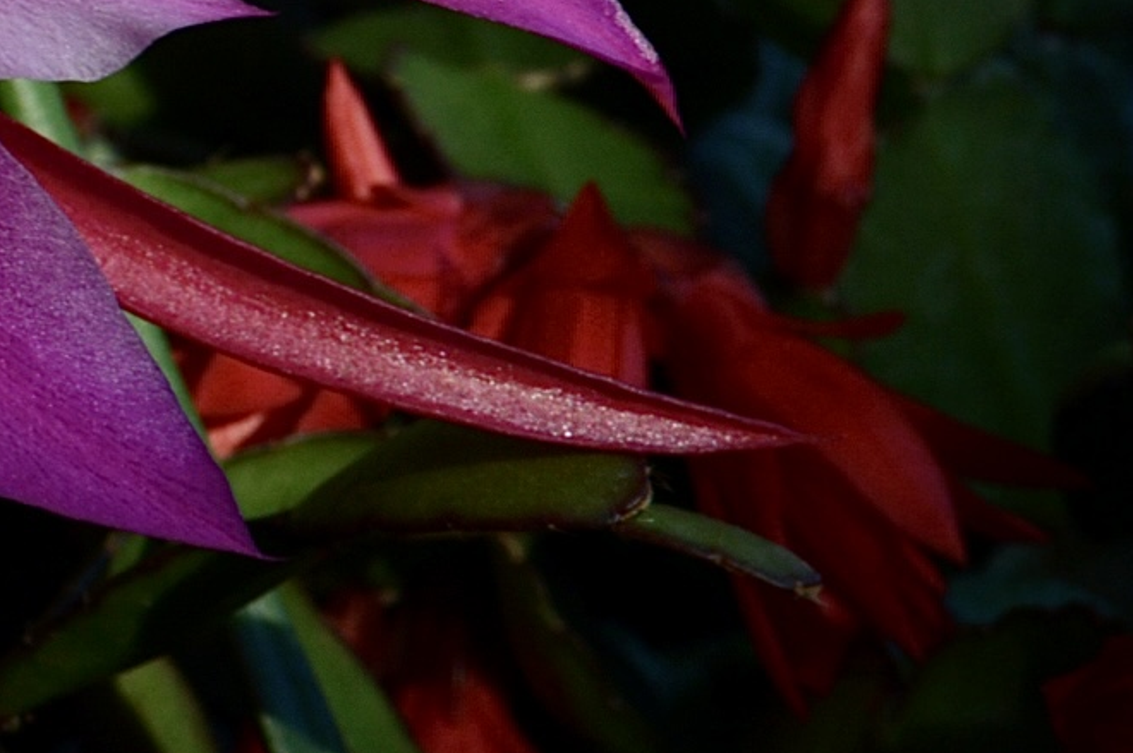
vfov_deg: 1.9
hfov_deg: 2.9
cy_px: -250
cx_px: -910
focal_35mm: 718
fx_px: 22588
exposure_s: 1/160
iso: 110
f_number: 13
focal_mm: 105
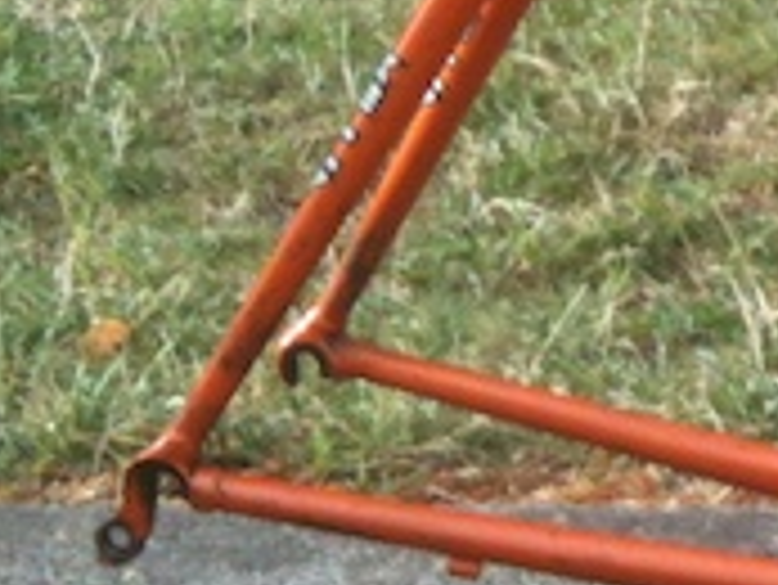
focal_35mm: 162
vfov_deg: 9.1
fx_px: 3644
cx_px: 1619
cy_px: -99
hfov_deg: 11.0
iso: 64
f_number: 2.8
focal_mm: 3.85
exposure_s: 1/180
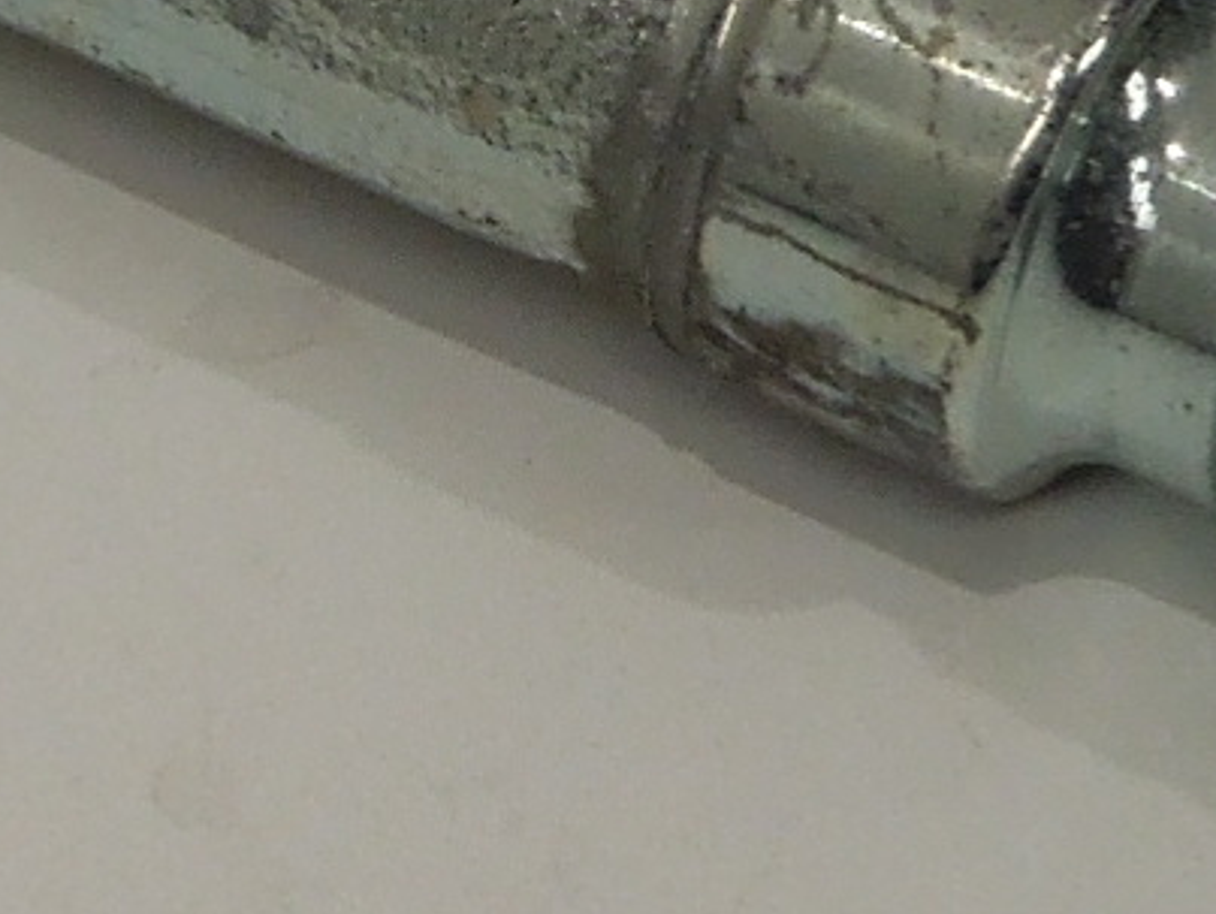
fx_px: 23944
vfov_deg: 2.2
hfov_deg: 2.9
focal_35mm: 681
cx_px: -1255
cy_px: -1026
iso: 320
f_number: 4.7
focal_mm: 19.1
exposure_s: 1/100
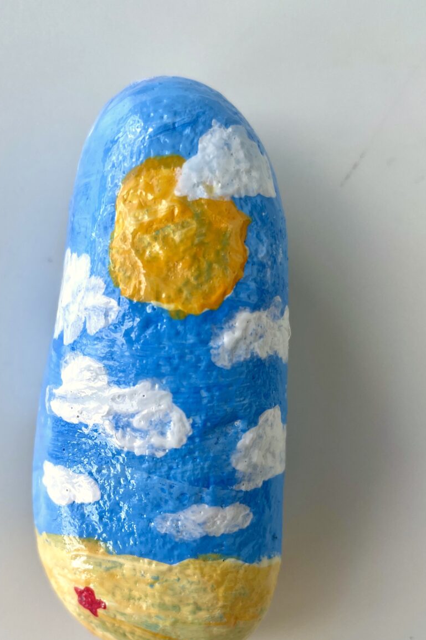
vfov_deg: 52.9
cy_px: 372
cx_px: 155
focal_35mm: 36
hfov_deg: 36.6
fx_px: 639
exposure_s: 1/413
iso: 32
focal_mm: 4.2
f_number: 1.6
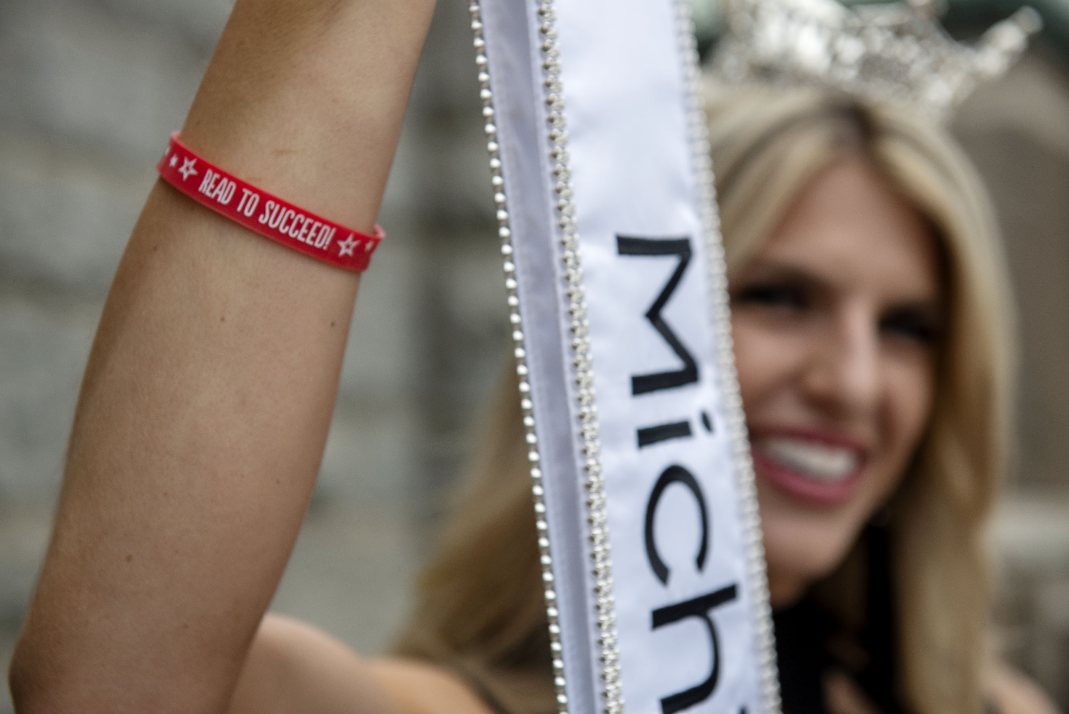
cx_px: 534
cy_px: 357
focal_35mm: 70
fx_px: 2079
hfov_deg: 28.8
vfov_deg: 19.5
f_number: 5
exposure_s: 1/200
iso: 200
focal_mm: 70
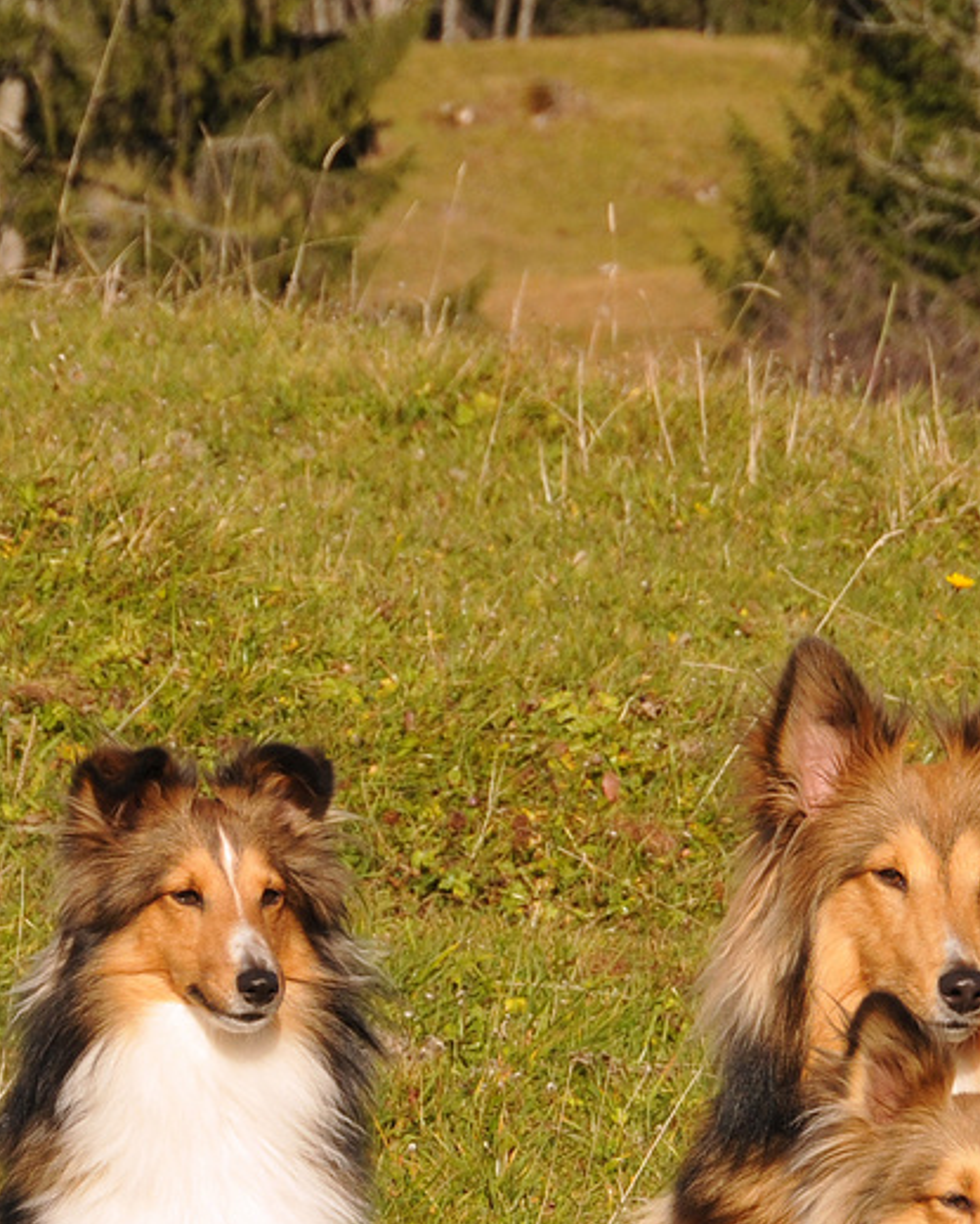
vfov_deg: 5.5
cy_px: 1073
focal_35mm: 353
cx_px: 496
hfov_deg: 4.4
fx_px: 12787
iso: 200
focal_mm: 80
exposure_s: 1/250
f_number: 11
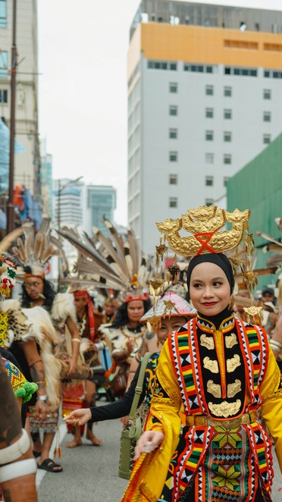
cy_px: 357
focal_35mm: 61
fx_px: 807
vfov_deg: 34.0
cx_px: 214
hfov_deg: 19.7
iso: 1000
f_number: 2.8
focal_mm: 37.4
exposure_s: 1/80
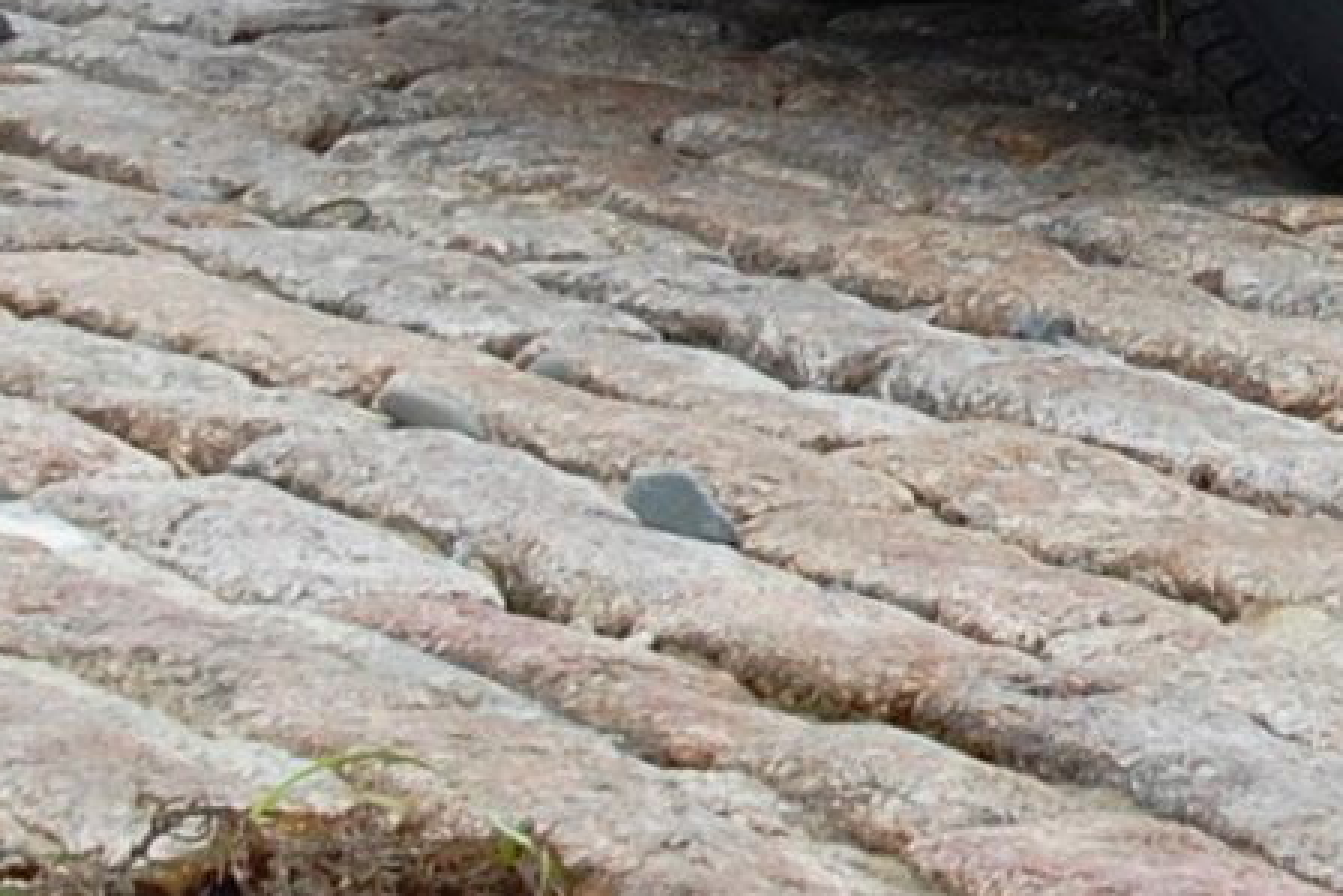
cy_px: -848
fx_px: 9441
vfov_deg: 5.3
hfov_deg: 7.8
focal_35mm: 253
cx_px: 2542
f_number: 7.1
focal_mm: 42
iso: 200
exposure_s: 1/200
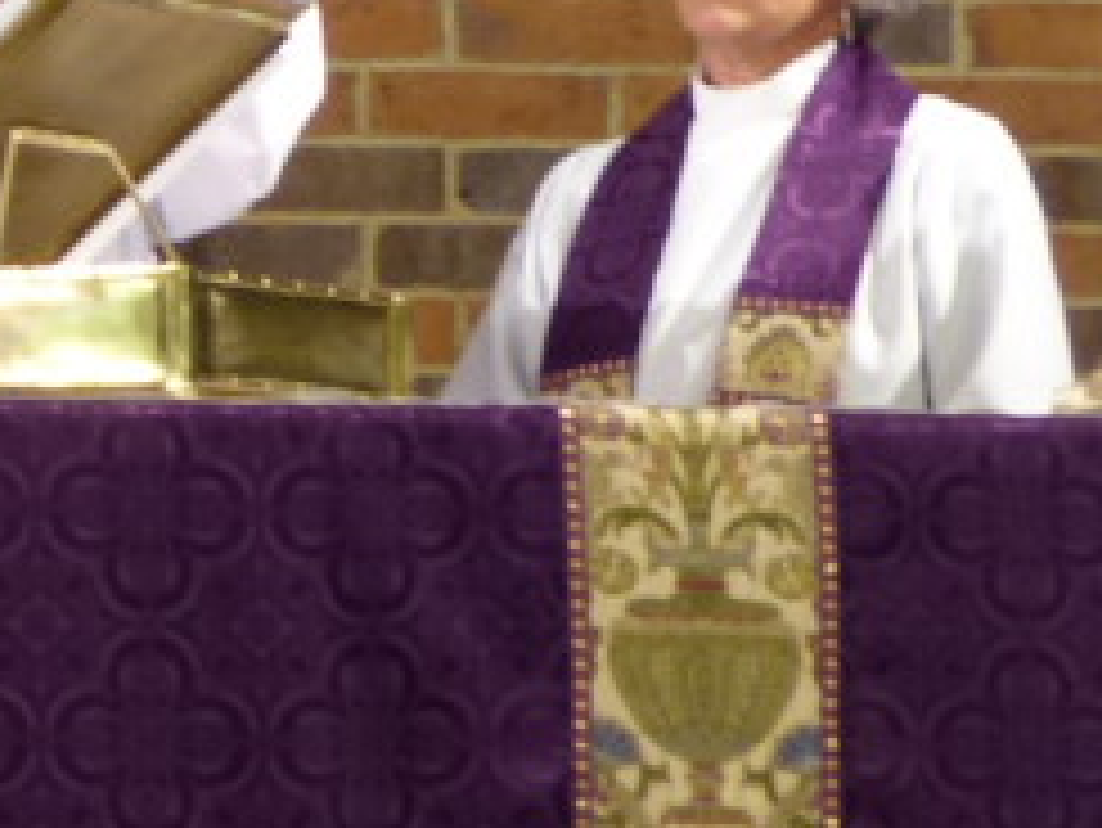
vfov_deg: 5.1
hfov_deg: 6.7
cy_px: -122
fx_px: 9173
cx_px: -913
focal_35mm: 288
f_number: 3.2
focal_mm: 12.5
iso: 200
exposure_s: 1/13
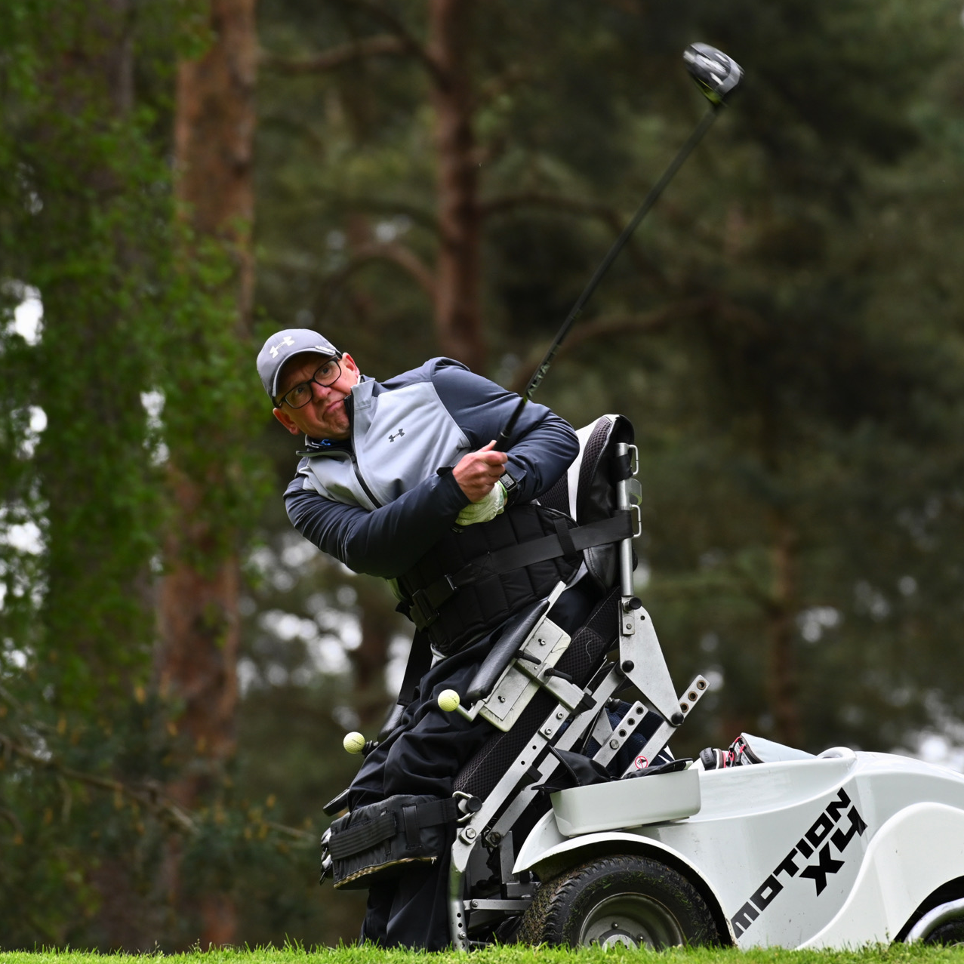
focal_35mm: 556
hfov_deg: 3.2
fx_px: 17518
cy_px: 482
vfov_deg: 3.2
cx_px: 402
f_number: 5.6
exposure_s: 1/250
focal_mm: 290
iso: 500
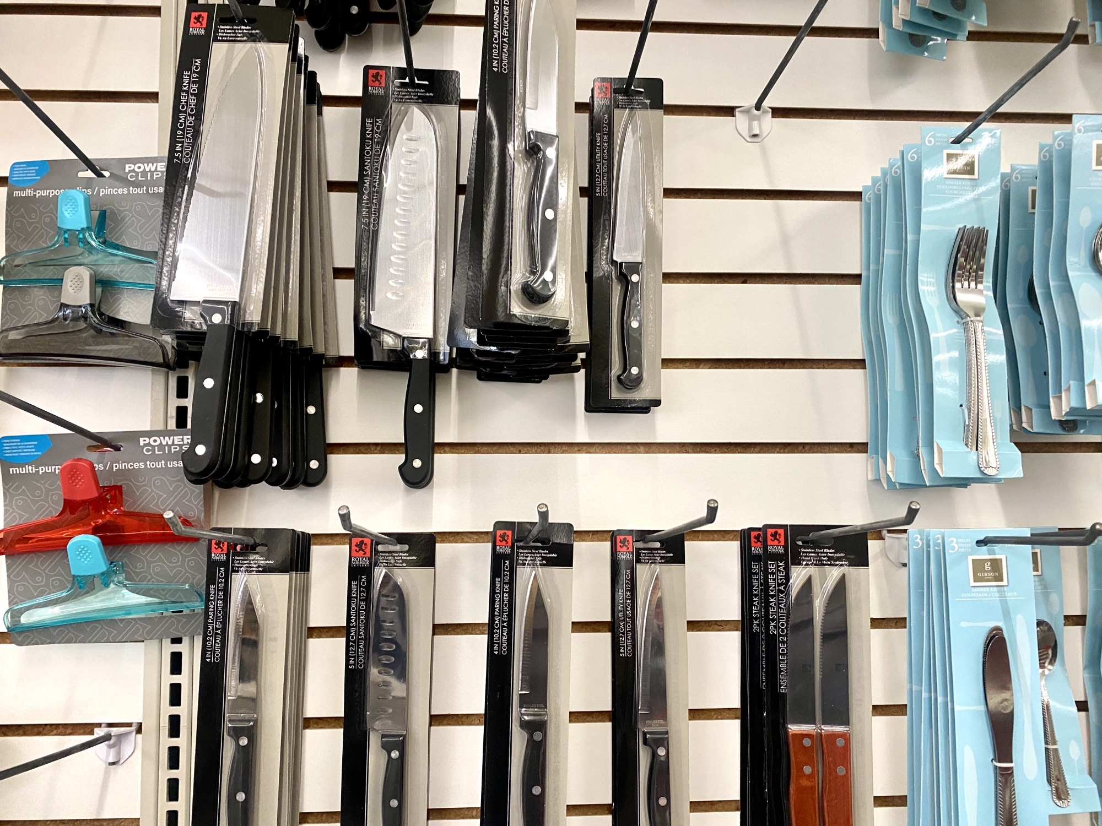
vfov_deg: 53.1
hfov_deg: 67.3
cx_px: 551
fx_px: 828
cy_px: 413
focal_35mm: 26
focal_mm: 4.25
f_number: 1.8
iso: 160
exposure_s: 1/60
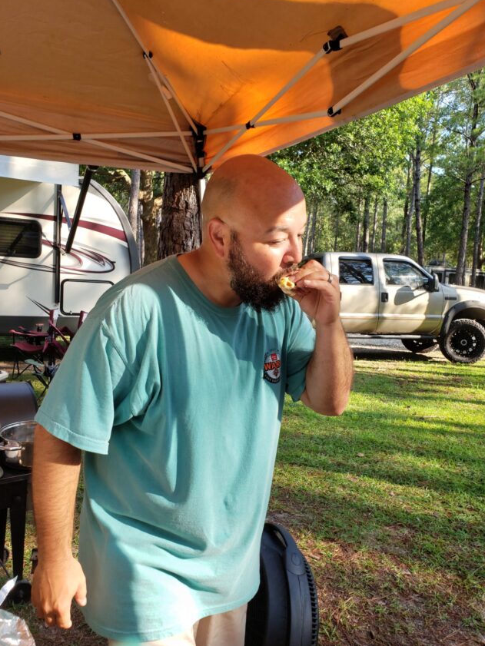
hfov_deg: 51.4
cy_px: 328
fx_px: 504
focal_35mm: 27
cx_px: 246
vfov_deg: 65.3
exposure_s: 1/157
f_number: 2.4
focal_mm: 4.3
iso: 50
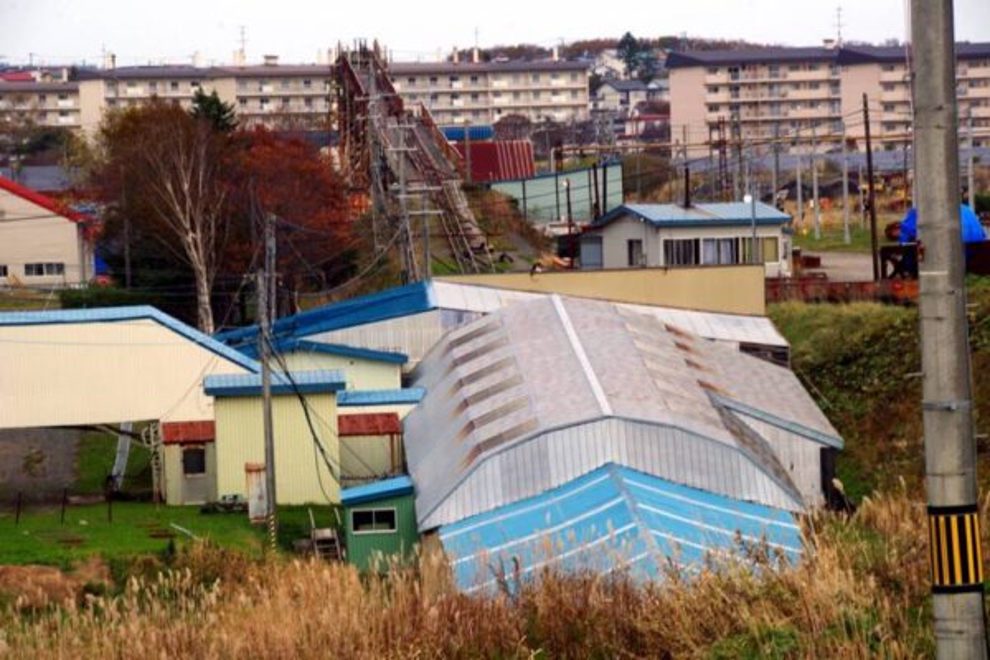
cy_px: 330
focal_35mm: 225
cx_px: 495
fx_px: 6187
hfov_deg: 9.1
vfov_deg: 6.1
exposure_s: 1/200
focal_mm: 150
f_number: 10
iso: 200
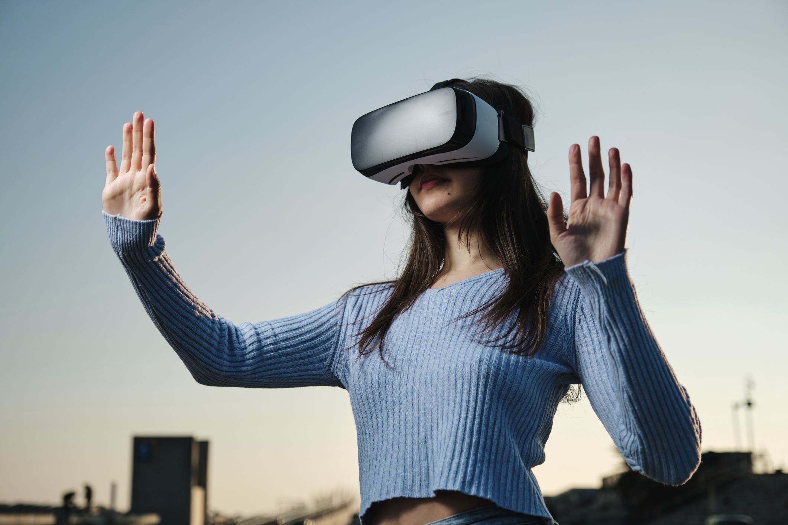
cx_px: 394
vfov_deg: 24.6
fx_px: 1204
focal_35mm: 55
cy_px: 262
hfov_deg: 36.2
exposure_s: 1/2000
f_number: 2.8
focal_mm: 36.5
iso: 160
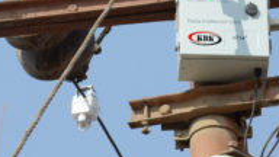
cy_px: 36
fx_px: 3484
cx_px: 186
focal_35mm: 471
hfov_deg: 4.6
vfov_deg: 2.6
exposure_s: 1/5000
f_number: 9
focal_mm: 140
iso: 2500
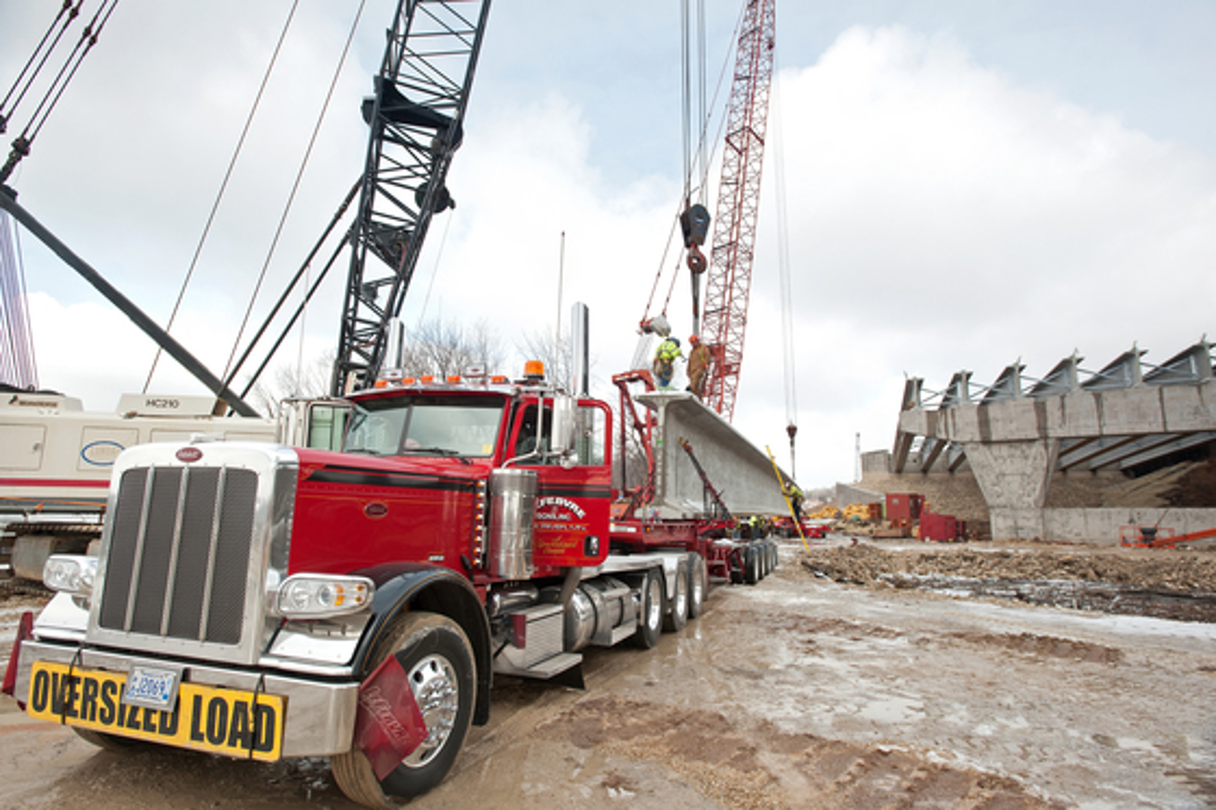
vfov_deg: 64.5
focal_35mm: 19
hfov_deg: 86.9
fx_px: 642
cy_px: 405
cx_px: 608
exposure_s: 1/500
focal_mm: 19
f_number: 5.6
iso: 400
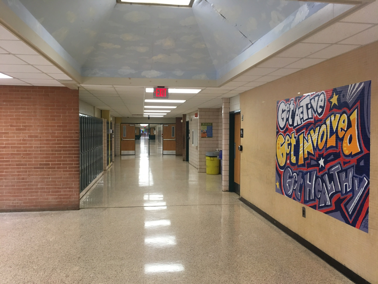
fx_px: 317
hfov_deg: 61.7
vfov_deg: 48.2
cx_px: 189
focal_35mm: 29
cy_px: 142
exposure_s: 1/30
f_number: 2.2
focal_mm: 4.15
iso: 100
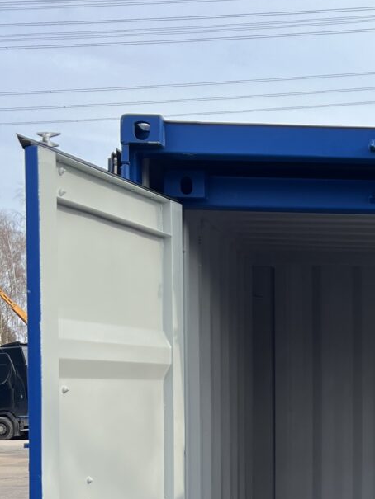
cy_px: 410
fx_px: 953
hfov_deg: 20.7
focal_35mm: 66
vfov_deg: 28.7
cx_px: 461
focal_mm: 5.7
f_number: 1.5
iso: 50
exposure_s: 1/2045
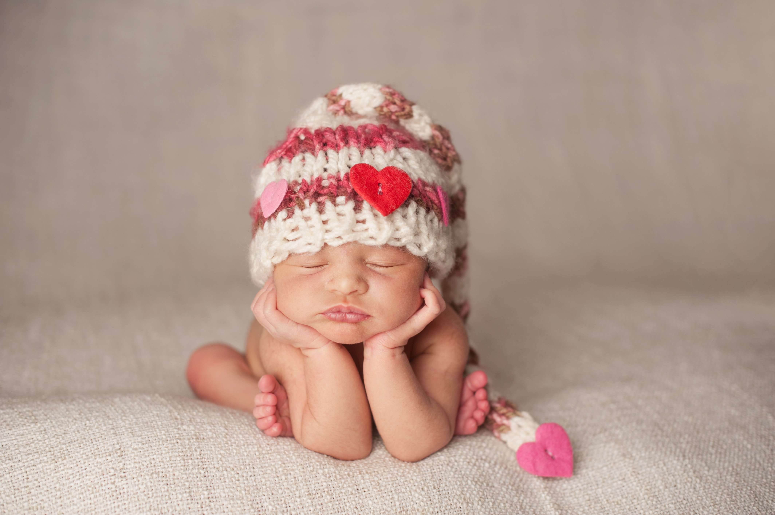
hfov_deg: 39.6
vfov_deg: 27.0
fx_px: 1076
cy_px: 258
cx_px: 388
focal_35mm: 50
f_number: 2.8
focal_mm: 50
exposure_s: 1/60
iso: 160
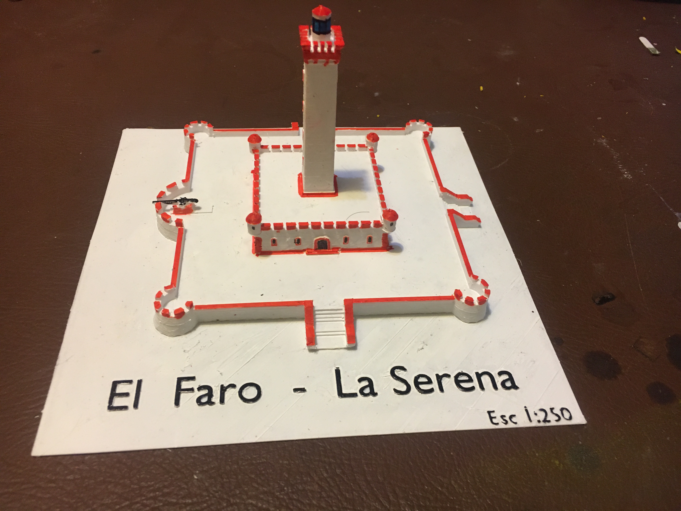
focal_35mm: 29
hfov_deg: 61.7
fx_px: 571
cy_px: 256
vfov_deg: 48.2
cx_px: 340
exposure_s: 1/33
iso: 250
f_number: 2.2
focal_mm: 4.15
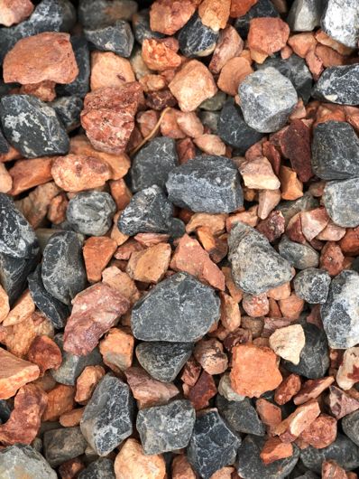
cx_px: 180
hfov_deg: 25.7
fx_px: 788
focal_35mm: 57
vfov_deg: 33.8
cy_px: 240
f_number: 2.8
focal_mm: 6.6
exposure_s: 1/40
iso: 20
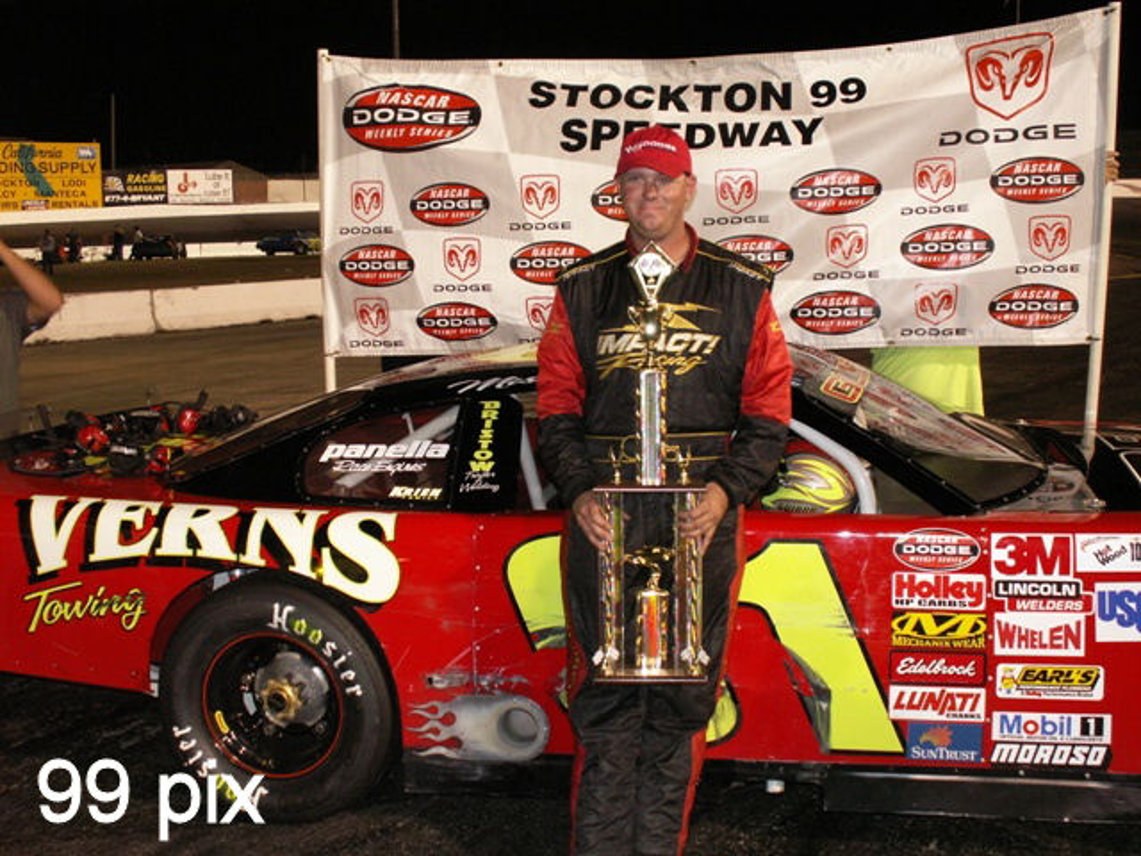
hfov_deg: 45.8
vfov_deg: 35.1
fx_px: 1351
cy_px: 428
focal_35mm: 41
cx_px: 570
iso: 160
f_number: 2.8
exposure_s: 1/40
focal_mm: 6.73
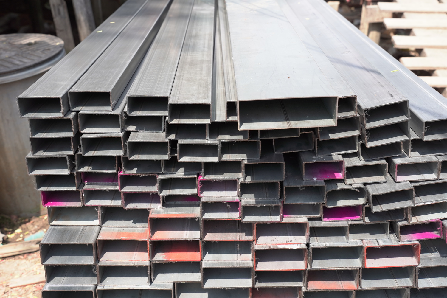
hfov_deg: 45.4
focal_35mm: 43
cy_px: 149
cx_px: 224
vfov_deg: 31.2
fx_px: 534
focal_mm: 43
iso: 250
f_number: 7.1
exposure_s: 1/250
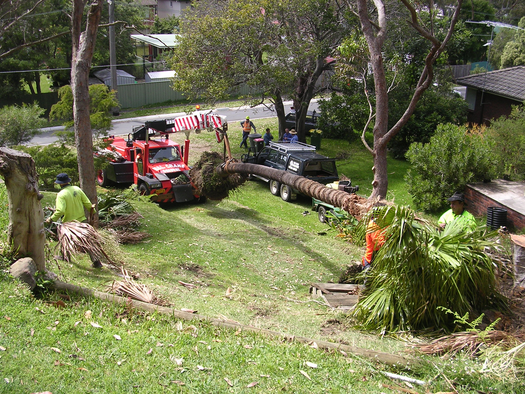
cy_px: 197
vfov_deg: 37.7
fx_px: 576
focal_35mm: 38
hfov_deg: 49.0
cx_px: 262
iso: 100
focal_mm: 5.8
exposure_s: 1/351
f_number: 2.8
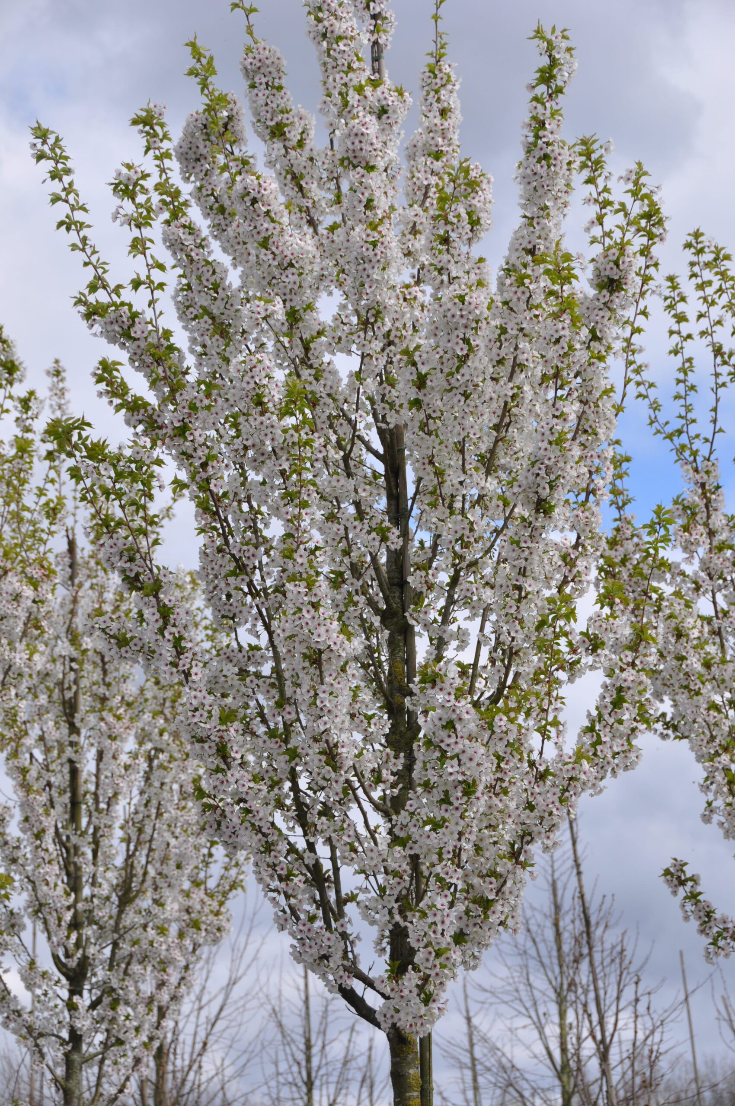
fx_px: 2579
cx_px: 368
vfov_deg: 24.2
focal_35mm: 84
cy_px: 553
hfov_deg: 16.2
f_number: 7.1
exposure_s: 1/800
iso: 200
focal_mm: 56
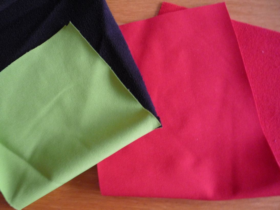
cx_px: 140
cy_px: 105
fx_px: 243
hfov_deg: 60.0
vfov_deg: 46.8
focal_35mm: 30
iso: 400
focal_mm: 5.2
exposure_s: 1/4
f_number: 3.3
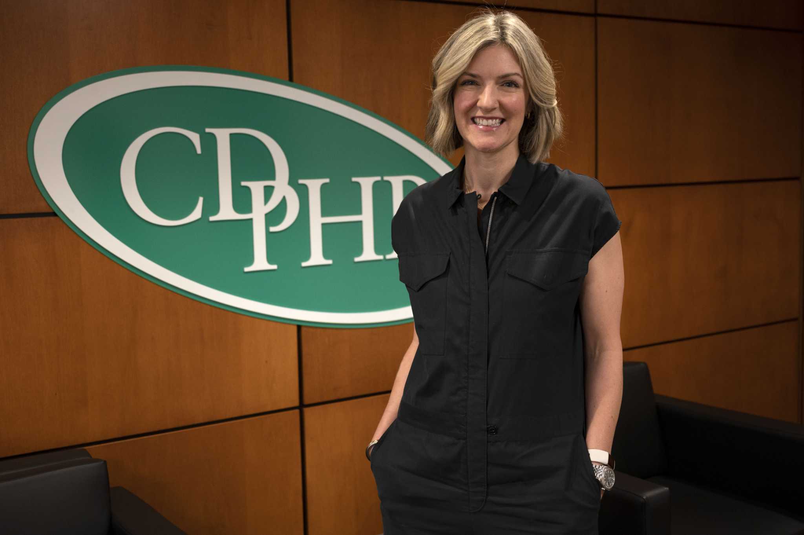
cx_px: 402
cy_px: 268
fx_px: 960
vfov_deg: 31.1
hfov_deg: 45.5
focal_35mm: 43
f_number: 4.5
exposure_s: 1/60
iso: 1250
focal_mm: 43
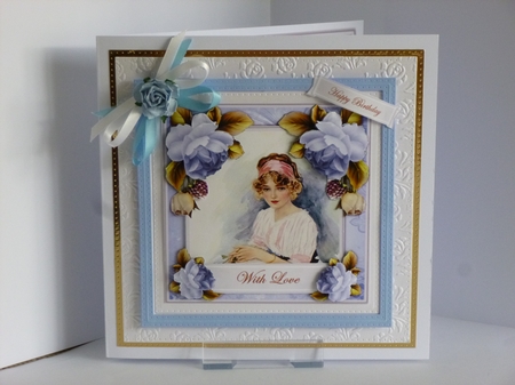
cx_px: 258
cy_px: 192
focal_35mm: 80
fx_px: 1190
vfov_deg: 18.4
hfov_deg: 24.4
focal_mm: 14.2
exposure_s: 1/40
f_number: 4.9
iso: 400
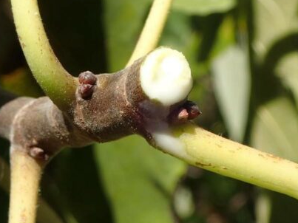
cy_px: 111
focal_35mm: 149
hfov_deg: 13.3
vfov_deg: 10.0
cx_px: 164
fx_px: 1282
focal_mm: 18
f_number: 6.3
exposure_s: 1/200
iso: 100
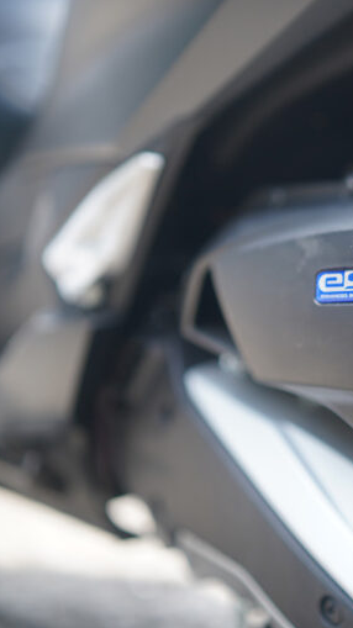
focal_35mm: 79
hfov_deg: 15.2
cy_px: 315
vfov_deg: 26.9
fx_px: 1316
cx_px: 293
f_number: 1.4
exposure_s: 1/400
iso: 200
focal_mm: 50
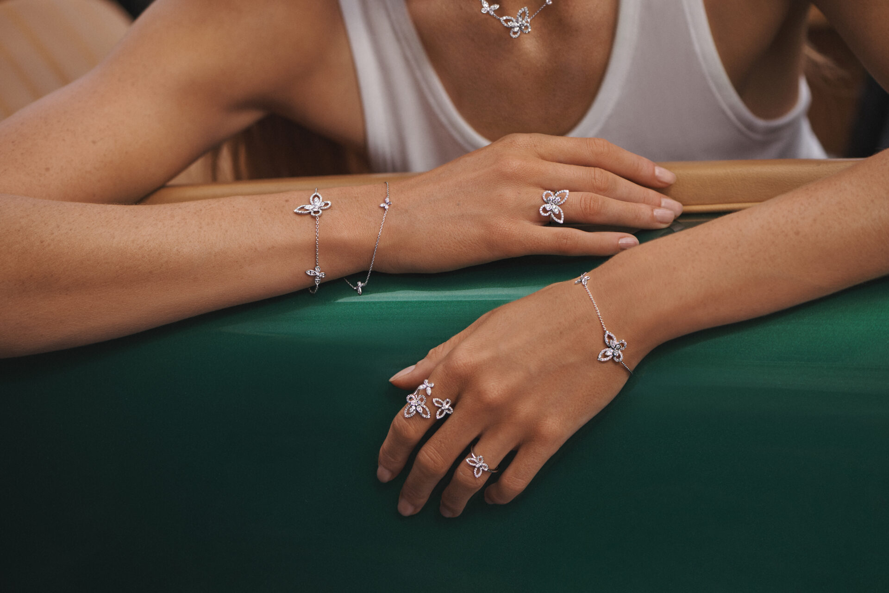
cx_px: 444
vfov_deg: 13.0
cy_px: 296
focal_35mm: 105
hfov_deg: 19.5
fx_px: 2593
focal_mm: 105
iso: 200
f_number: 5.6
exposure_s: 1/640
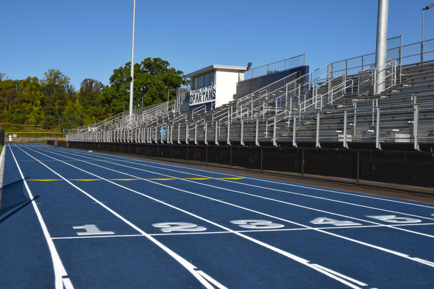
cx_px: 217
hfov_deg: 38.9
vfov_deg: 26.5
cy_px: 144
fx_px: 615
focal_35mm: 51
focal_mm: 34
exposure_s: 1/400
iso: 200
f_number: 10
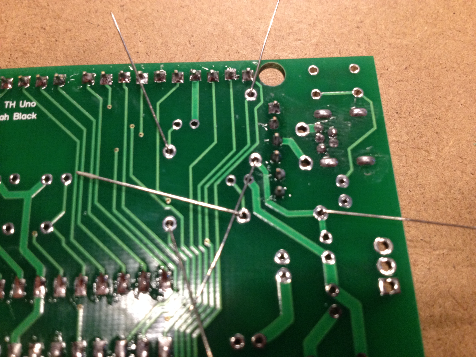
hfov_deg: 52.6
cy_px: 178
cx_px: 238
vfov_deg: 40.7
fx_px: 481
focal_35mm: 35
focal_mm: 4.28
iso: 200
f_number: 2.4
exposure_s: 1/20
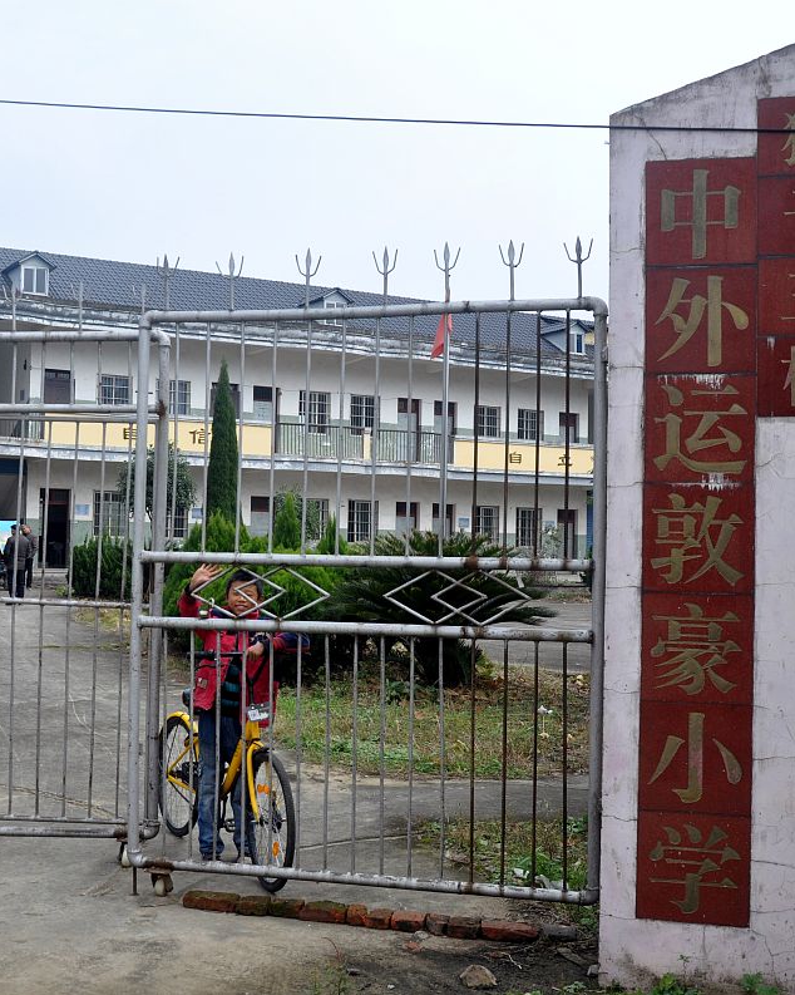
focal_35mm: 45
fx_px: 1315
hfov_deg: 33.4
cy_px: 499
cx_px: 286
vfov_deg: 41.4
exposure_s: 1/250
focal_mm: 21
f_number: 8
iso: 200
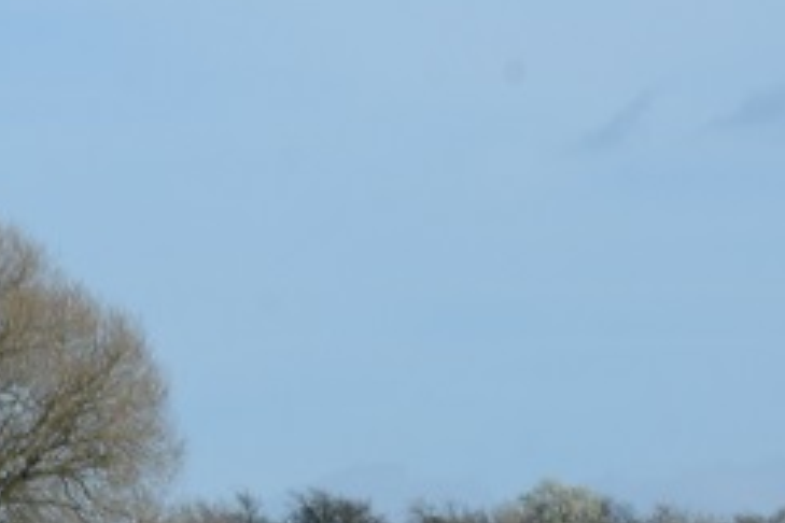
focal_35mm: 677
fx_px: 14761
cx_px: -288
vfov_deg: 2.0
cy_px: 1036
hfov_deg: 3.0
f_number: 16
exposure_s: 1/60
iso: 100
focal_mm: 110
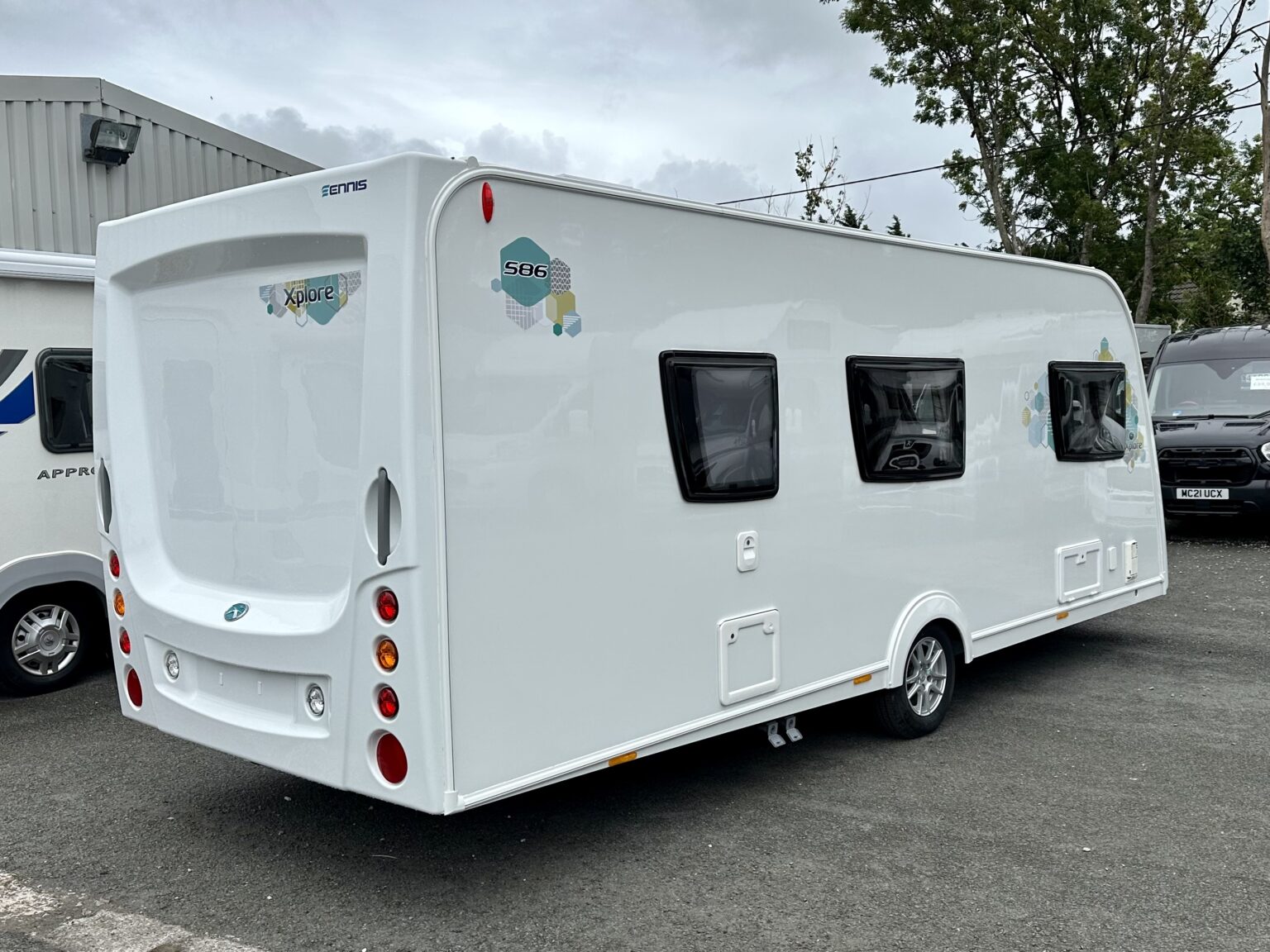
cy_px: 476
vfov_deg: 56.8
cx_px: 635
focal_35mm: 24
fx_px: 881
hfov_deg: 71.6
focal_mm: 6.86
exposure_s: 1/4762
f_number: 1.78
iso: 80
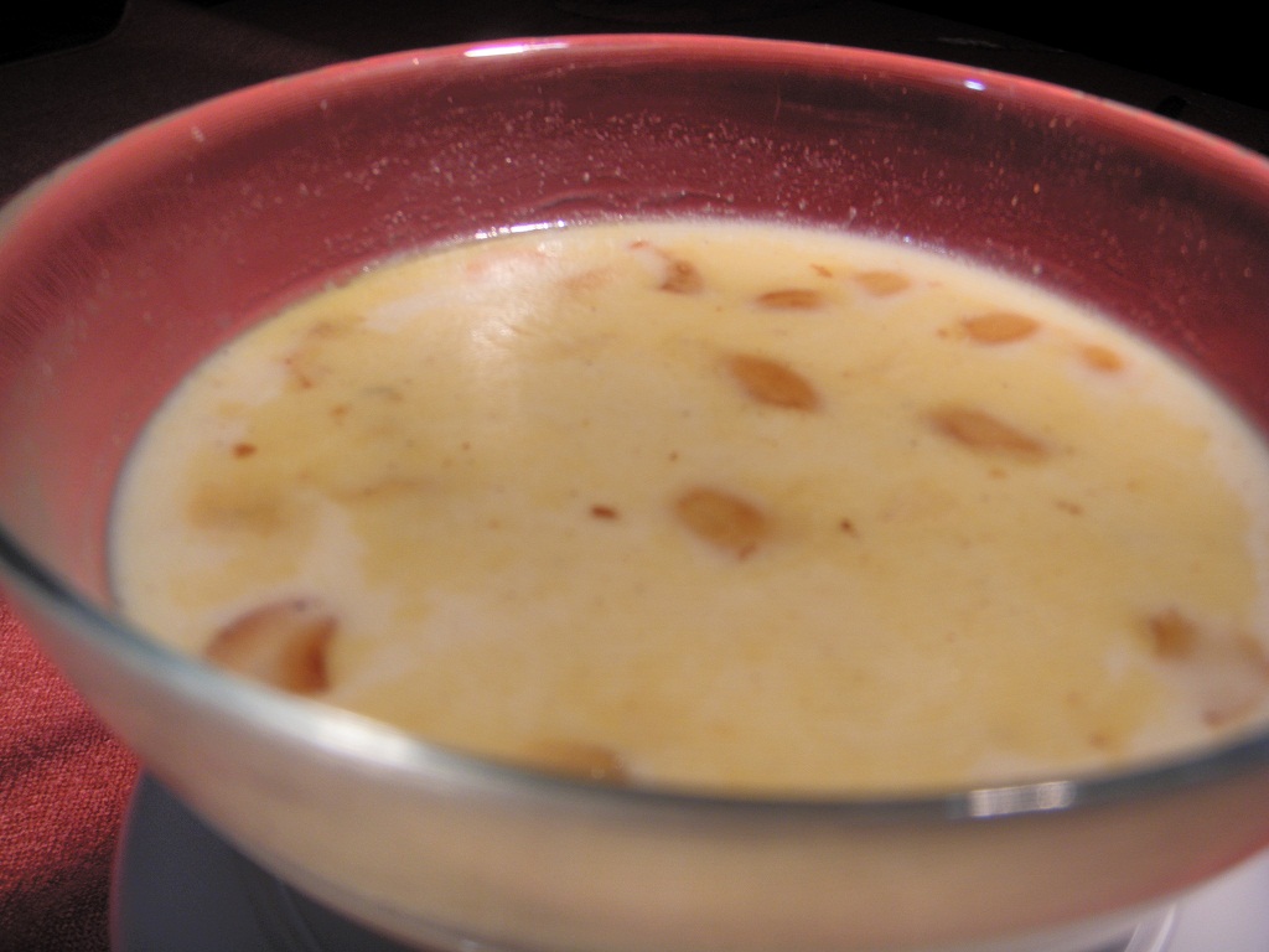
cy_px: 476
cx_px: 634
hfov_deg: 49.0
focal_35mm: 38
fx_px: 1393
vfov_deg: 37.7
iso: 50
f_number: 3.5
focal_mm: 6.7
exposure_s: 1/40
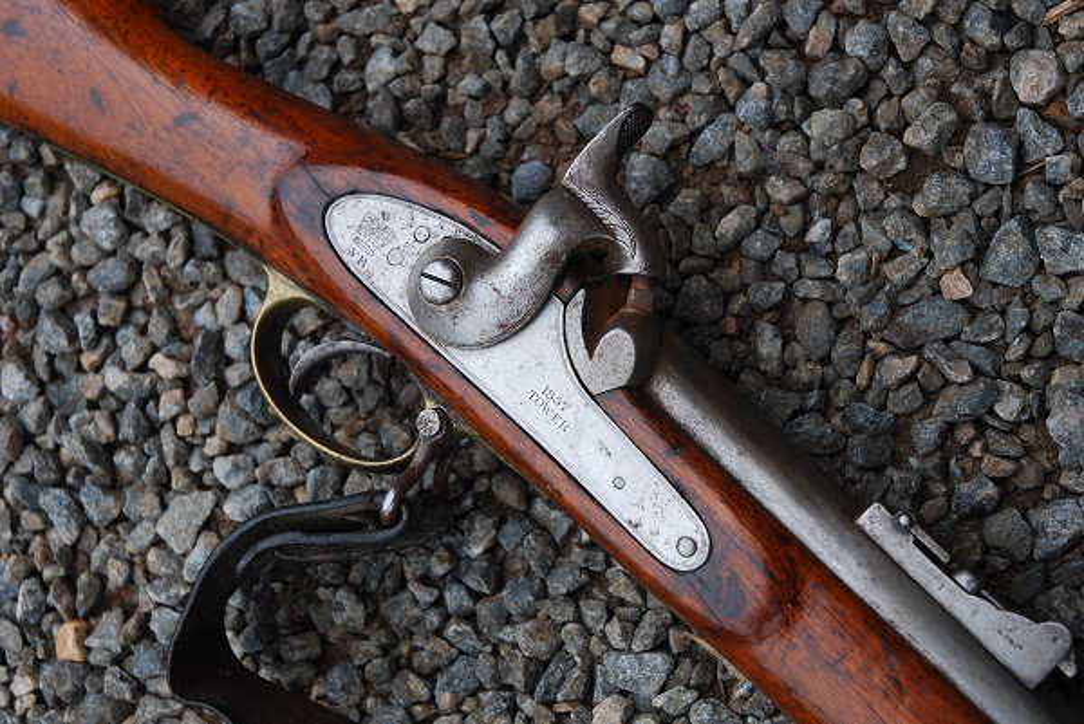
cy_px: 362
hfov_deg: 30.5
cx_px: 542
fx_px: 1989
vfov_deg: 20.6
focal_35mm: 66
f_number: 5.6
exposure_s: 1/125
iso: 160
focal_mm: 44
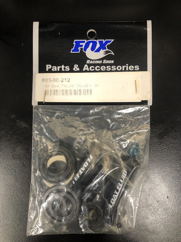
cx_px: 90
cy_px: 121
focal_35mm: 28
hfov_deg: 49.7
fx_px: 195
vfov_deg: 63.4
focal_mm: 3.99
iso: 50
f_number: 1.8
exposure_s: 1/15
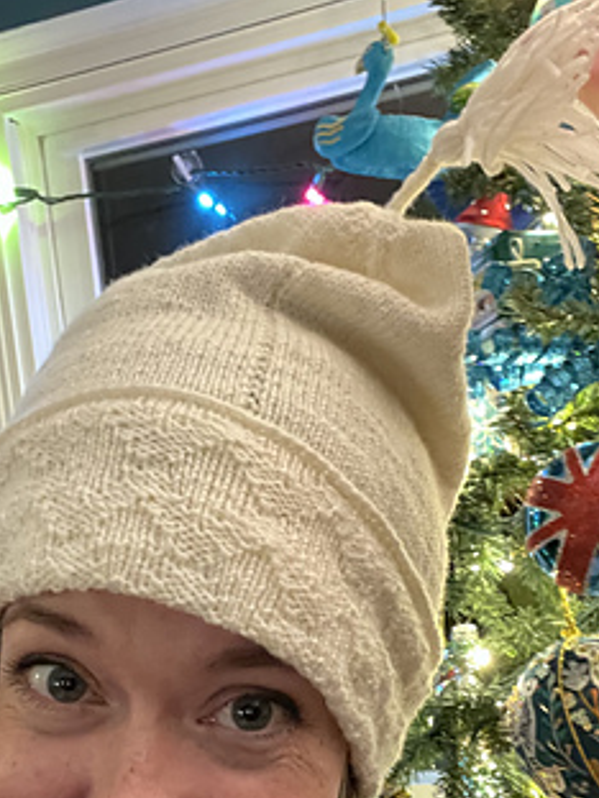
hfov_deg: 30.2
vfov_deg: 39.0
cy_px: 555
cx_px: 252
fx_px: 1107
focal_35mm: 48
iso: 1000
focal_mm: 2.71
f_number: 2.2
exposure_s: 1/15
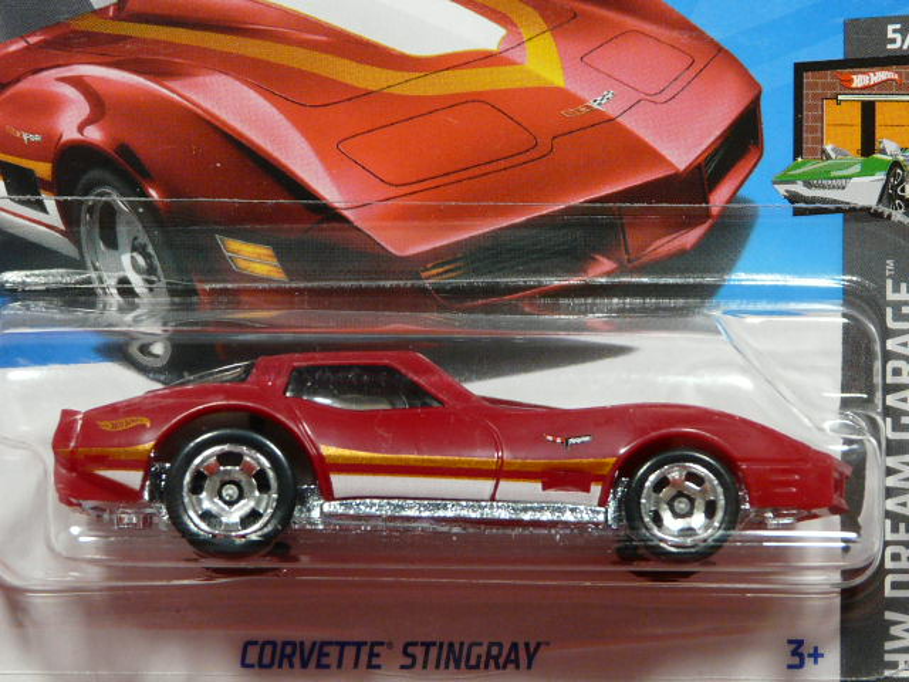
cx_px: 454
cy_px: 341
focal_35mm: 135
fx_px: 3545
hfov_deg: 14.6
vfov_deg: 11.0
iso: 200
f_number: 3.6
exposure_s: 1/50
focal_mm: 14
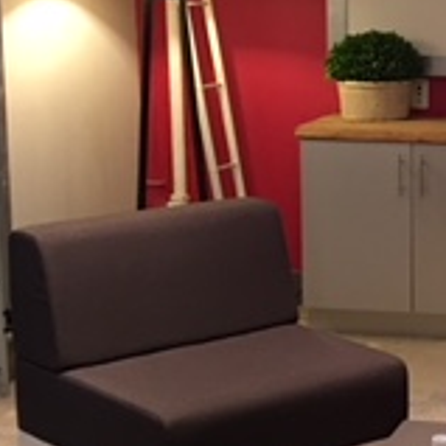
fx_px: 1501
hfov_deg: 16.1
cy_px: 219
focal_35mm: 103
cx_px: 564
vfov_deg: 16.9
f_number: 2.2
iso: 80
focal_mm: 4.15
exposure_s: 1/15
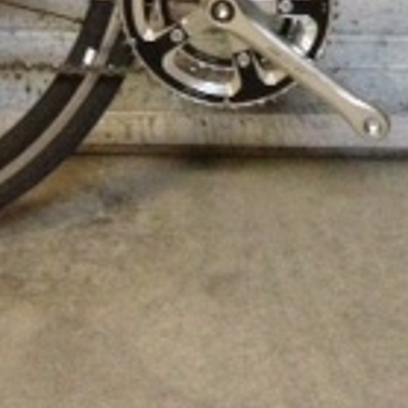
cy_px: -273
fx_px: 1894
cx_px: 346
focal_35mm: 142
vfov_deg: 11.6
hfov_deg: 12.2
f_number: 2.4
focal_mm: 4.28
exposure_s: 1/15
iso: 400
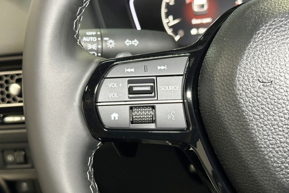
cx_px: 142
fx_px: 409
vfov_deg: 26.5
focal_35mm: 51
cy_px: 94
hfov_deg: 38.9
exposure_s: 1/40
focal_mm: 6.86
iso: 400
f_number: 1.78
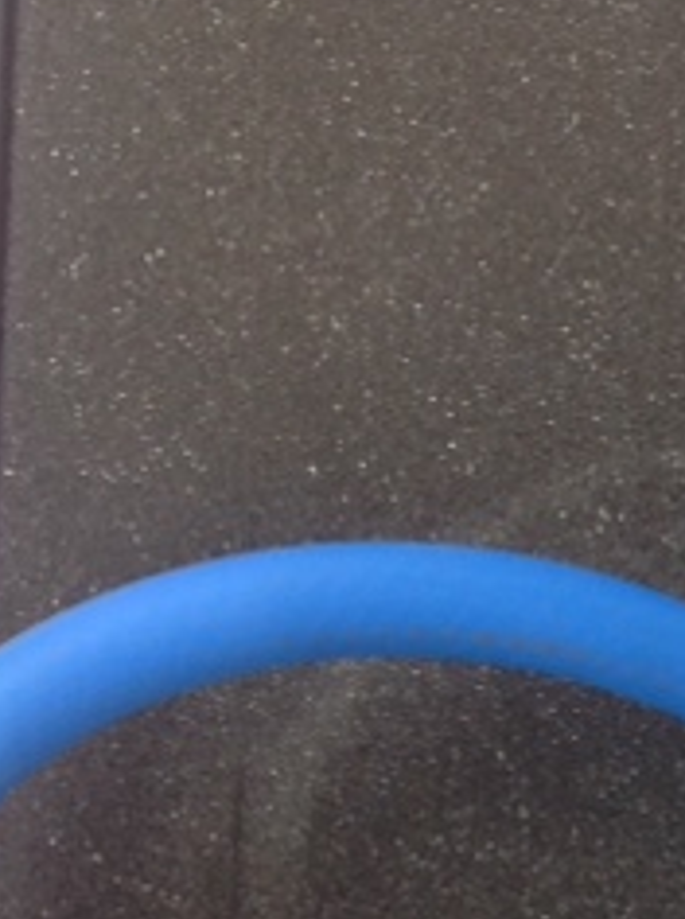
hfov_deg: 14.8
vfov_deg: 19.8
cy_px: 997
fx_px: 2516
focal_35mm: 95
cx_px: 903
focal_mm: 4.28
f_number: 2.4
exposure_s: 1/15
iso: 64
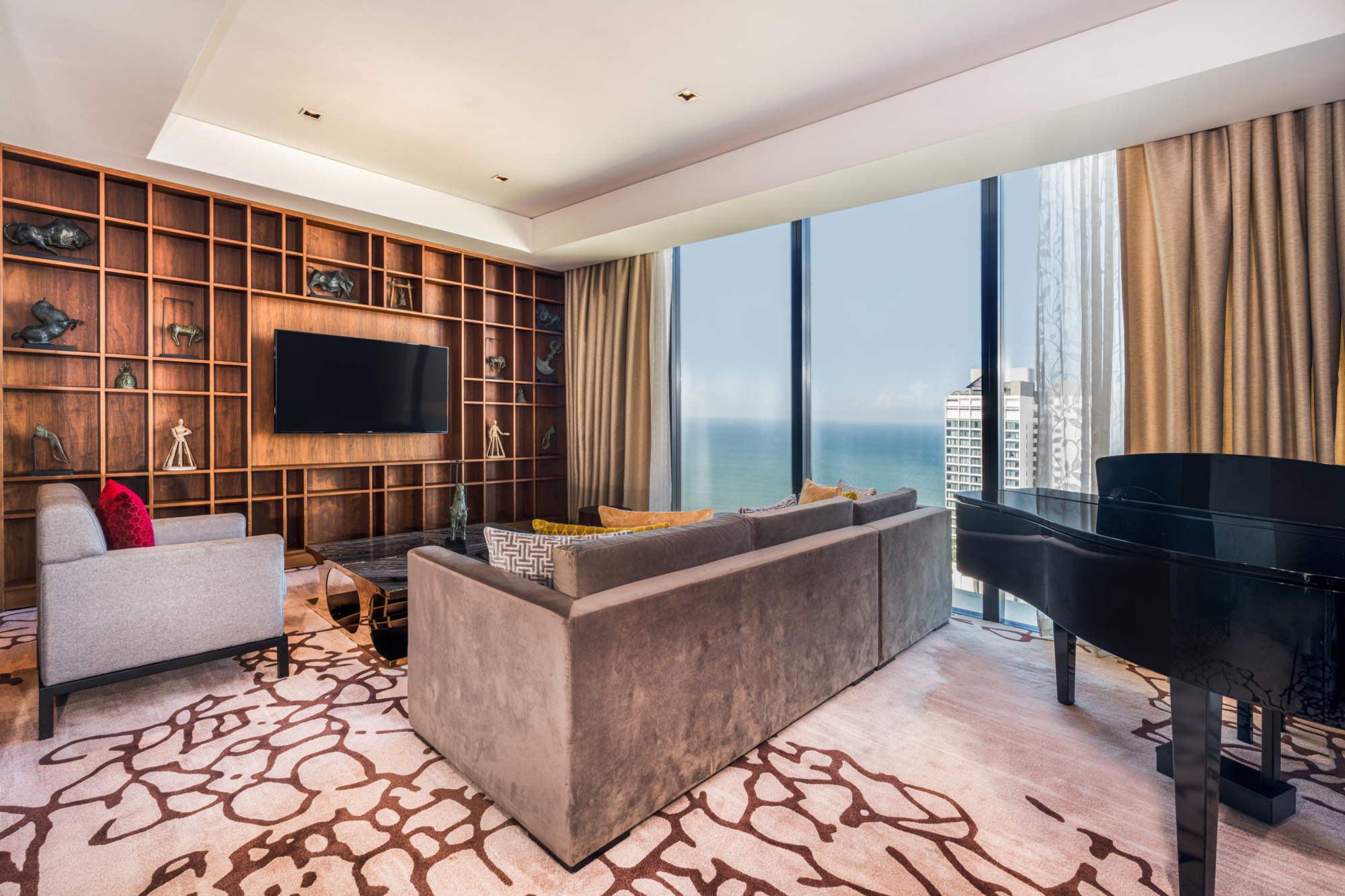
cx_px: 672
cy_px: 448
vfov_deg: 73.7
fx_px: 598
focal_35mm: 16
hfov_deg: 96.7
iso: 100
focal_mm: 16
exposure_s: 1/60
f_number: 11
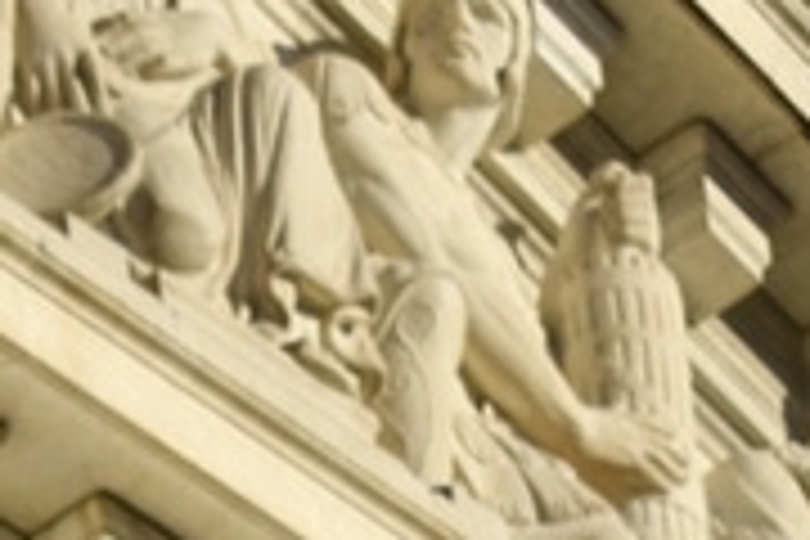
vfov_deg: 3.1
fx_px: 9854
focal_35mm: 438
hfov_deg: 4.7
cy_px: 1804
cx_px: -130
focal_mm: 42
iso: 100
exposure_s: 1/1600
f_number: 5
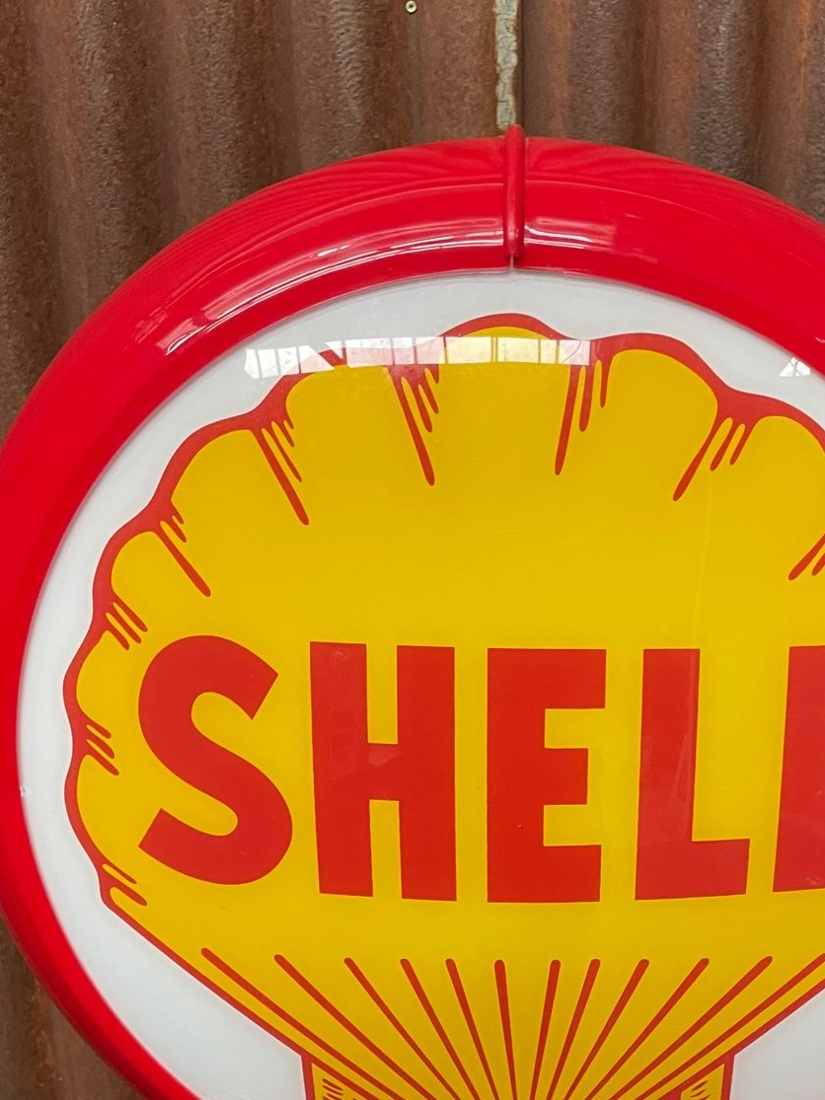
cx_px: 556
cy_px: 827
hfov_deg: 30.6
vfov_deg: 39.3
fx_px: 1494
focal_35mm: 47
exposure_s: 1/60
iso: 160
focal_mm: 4.2
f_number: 1.6
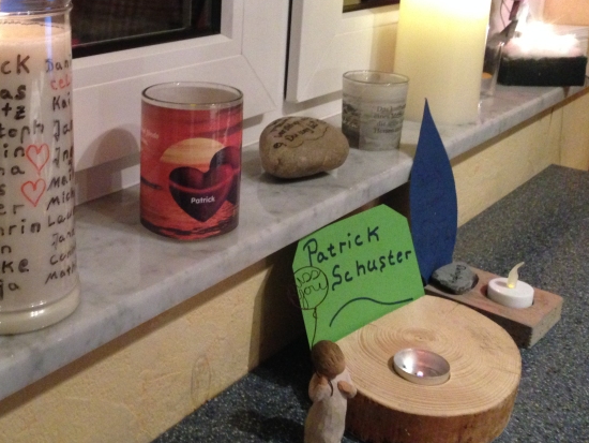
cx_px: 171
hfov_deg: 38.9
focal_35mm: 48
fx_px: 817
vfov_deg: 30.0
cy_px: 138
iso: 500
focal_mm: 4.12
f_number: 2.4
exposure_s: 1/15
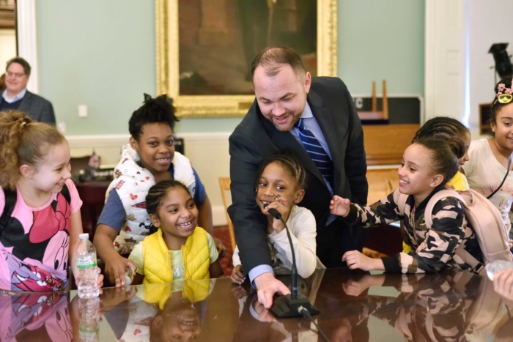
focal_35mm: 50
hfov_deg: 39.6
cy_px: 171
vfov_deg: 27.0
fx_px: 713
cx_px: 256
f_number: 2.8
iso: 5000
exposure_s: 1/160
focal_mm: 50
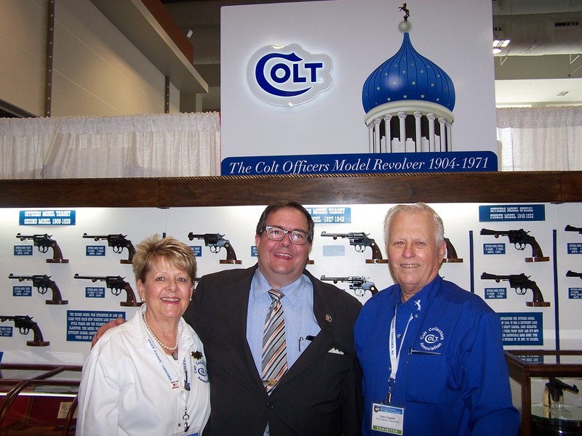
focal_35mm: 38
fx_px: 639
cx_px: 291
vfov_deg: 37.7
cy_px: 218
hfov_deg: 49.0
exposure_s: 1/60
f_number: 2.8
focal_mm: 6.3
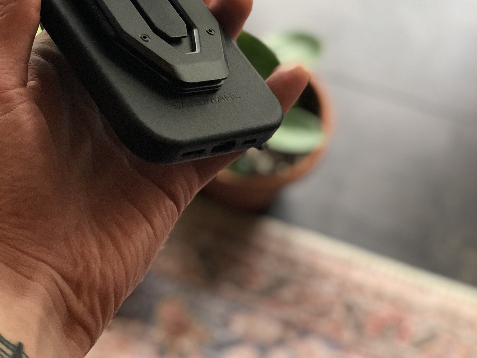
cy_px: 76
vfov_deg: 16.5
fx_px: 1226
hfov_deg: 22.0
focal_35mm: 89
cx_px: 174
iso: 125
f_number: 2.4
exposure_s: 1/30
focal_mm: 6
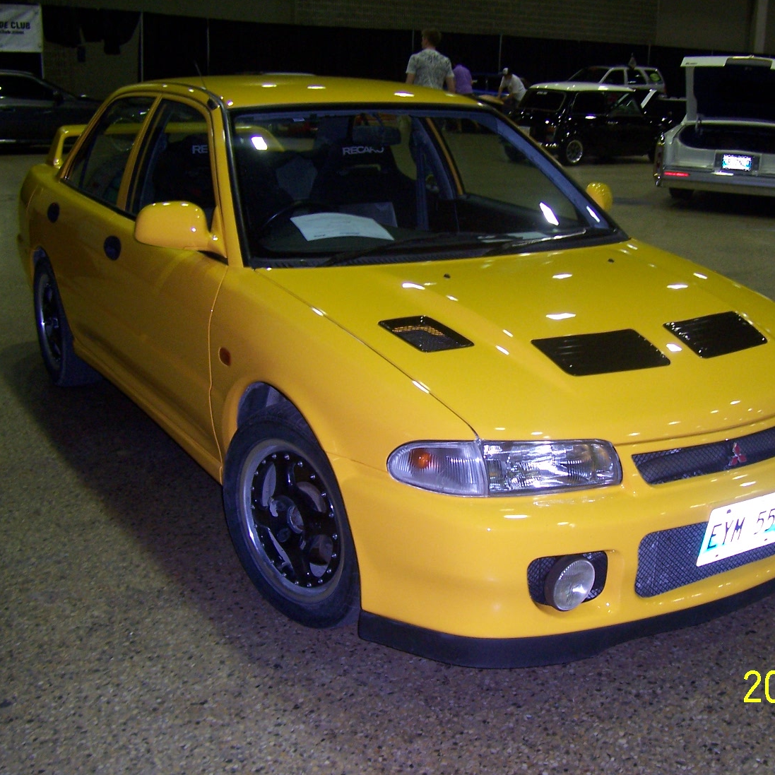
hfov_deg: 40.7
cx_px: 479
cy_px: 386
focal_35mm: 41
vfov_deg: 40.9
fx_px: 1039
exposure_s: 1/60
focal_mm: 5.6
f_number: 2.7
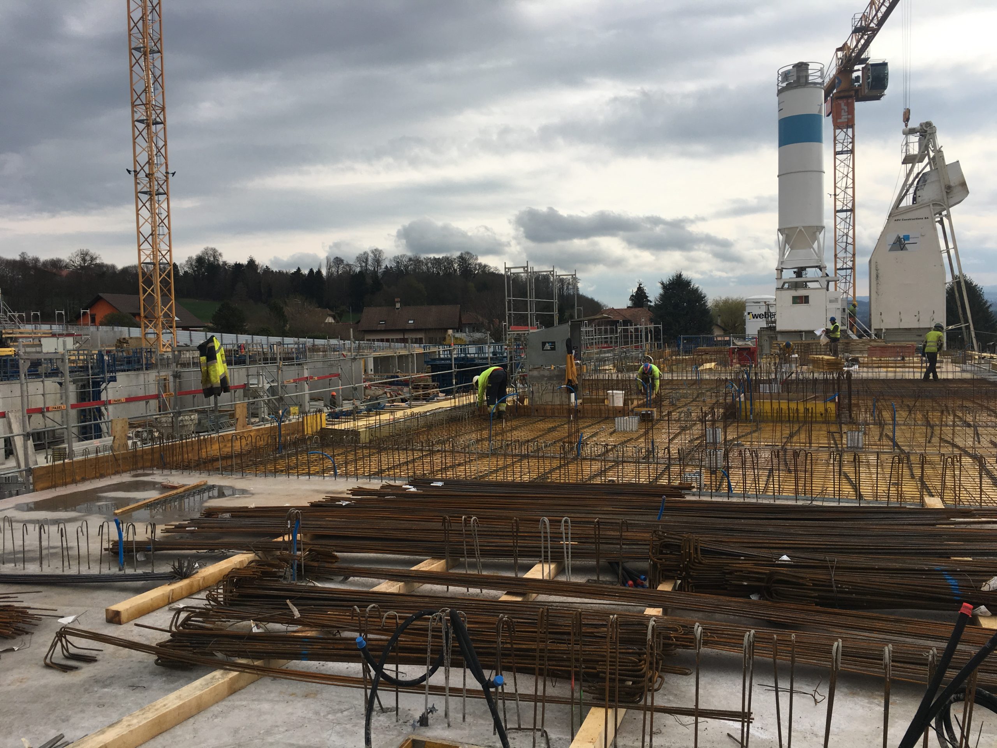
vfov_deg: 48.2
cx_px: 498
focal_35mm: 29
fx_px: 835
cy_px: 374
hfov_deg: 61.7
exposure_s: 1/1672
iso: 25
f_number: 2.2
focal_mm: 4.15
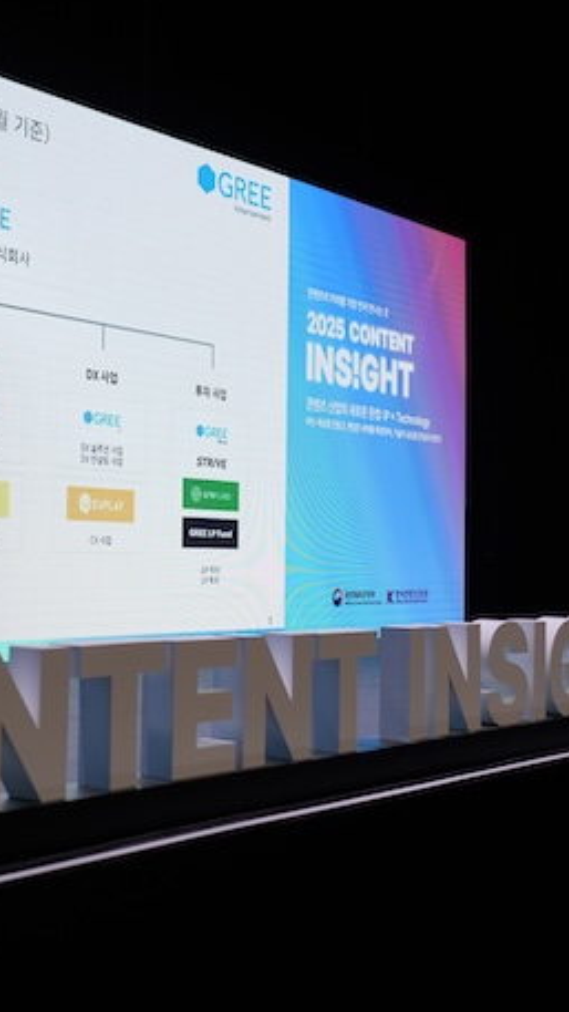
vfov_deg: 37.8
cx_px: 213
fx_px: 1476
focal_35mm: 55
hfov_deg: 21.8
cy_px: 467
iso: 250
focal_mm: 32
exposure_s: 1/160
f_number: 2.8
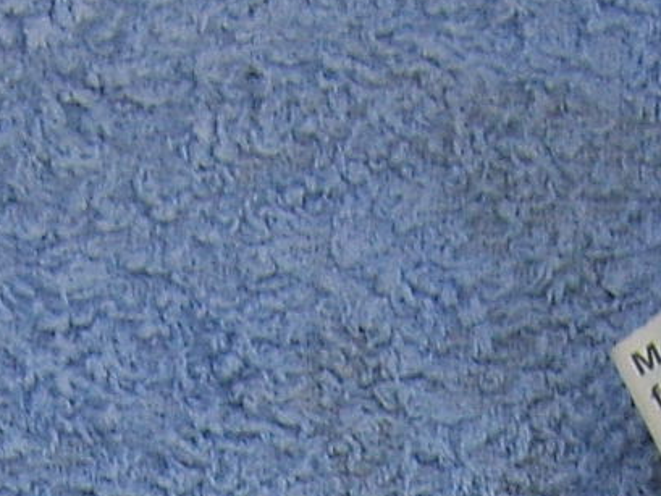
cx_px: 404
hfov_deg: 8.2
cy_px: 1289
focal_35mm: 241
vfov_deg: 5.9
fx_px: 4603
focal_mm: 7.8
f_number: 3.5
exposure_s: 1/100
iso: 50
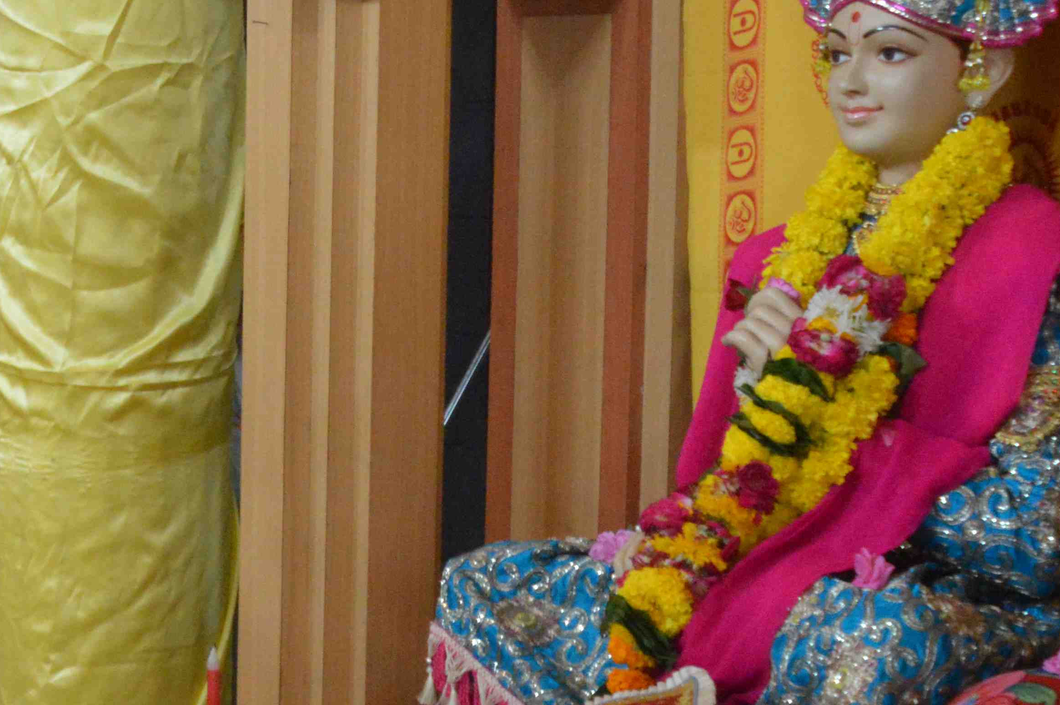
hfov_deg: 17.7
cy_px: 480
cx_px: -40
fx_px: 3303
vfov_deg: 12.2
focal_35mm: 112
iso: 3200
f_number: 4.2
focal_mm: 29
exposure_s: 1/20
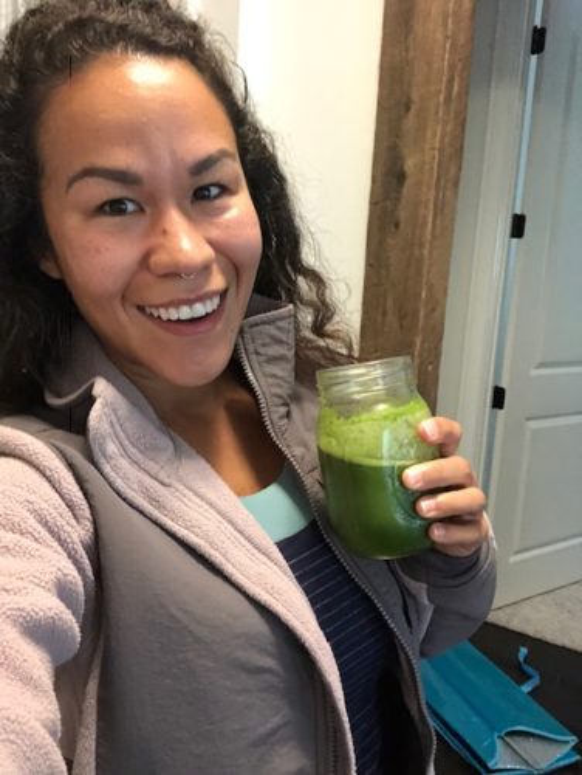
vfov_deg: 56.8
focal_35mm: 32
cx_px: 291
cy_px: 388
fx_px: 716
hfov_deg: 44.2
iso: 320
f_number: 2.2
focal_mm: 2.87
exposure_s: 1/15
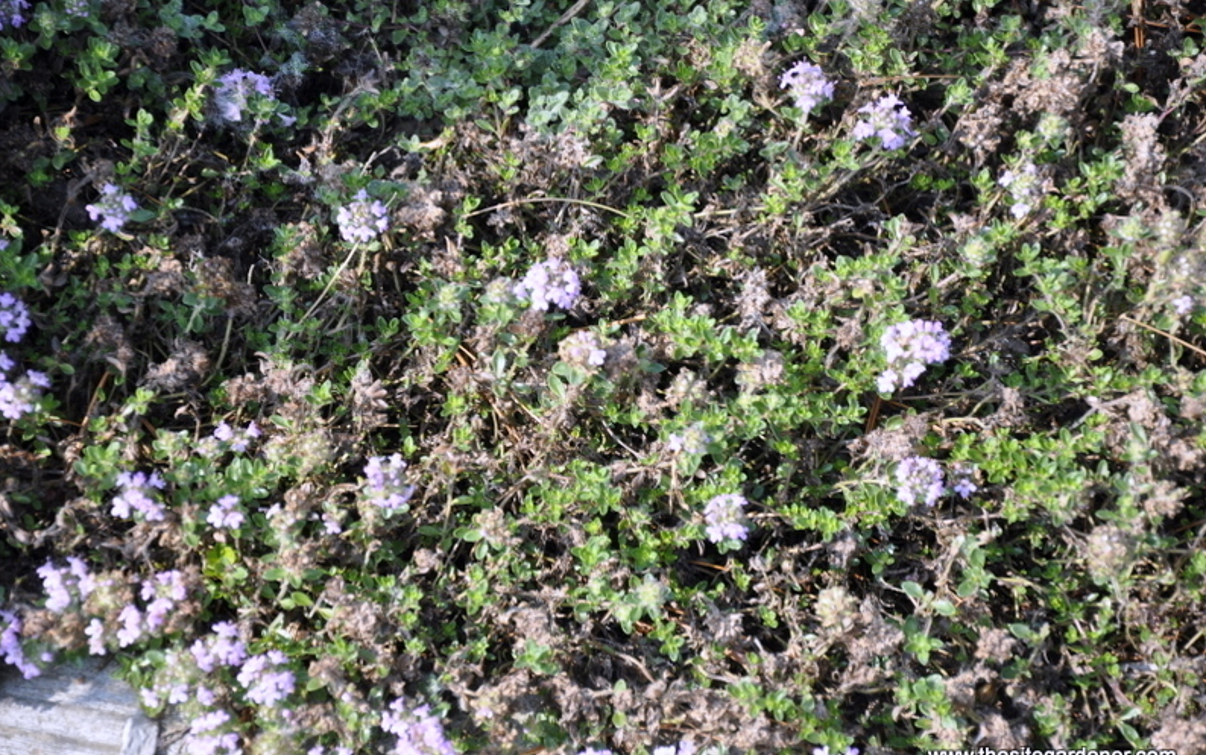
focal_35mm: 162
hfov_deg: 13.0
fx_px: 5311
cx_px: 600
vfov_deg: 8.1
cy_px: 389
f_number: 7.1
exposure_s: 1/200
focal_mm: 105
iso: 200
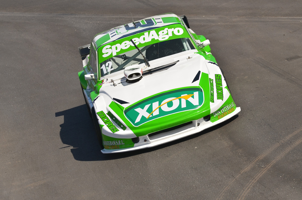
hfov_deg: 6.0
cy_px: 100
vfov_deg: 4.0
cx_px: 151
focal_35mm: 345
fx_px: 2888
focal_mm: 230
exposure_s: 1/1000
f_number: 8
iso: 200
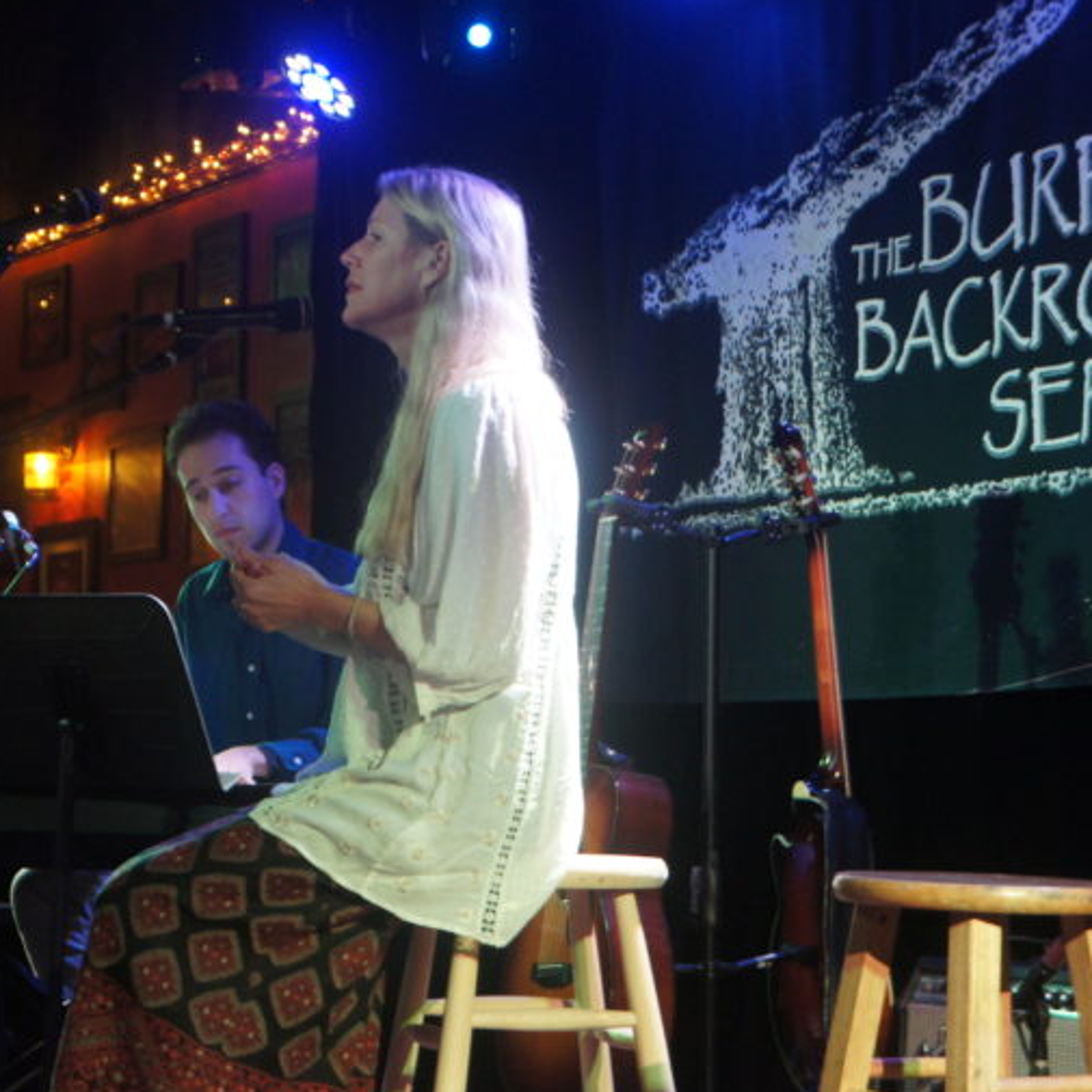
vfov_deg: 16.3
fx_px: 3806
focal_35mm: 107
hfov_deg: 16.3
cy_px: 546
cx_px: 298
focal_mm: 55
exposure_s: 1/30
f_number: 5.6
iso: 1600
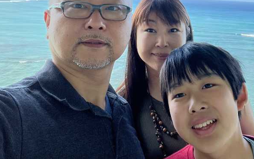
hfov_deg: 58.1
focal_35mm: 33
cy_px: 35
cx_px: 136
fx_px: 228
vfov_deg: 37.1
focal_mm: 2.71
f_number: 2.2
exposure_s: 1/203
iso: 32
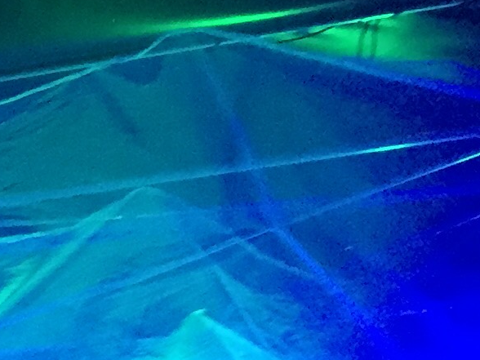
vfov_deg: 8.5
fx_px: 2232
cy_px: 825
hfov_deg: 11.6
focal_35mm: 161
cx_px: -311
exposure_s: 1/15
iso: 320
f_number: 2.2
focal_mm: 4.15
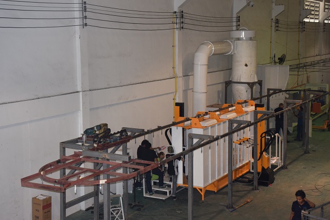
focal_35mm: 57
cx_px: 159
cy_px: 101
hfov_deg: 35.1
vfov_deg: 23.8
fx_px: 522
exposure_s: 1/60
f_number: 4.2
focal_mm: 34
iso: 1000
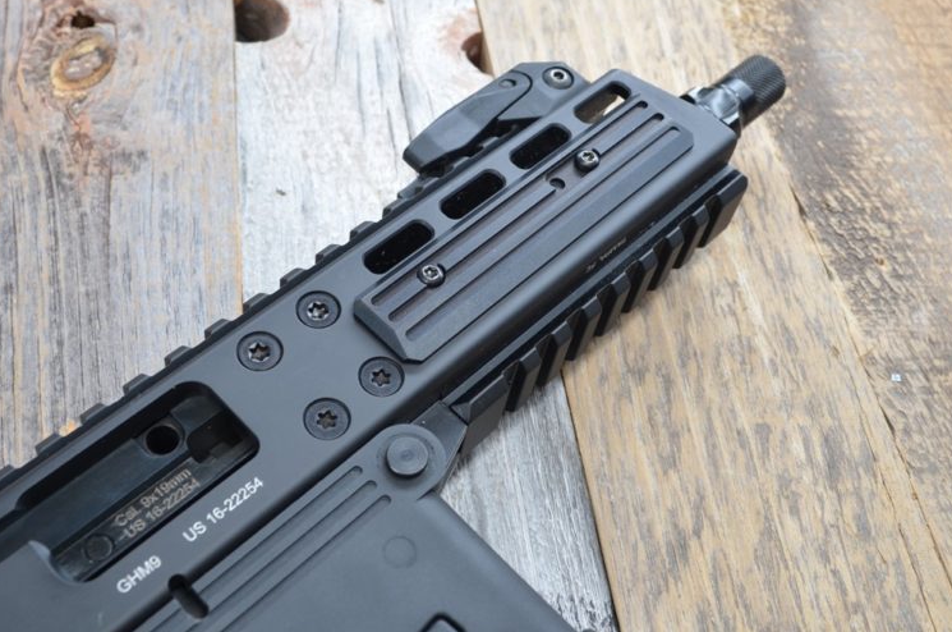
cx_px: 478
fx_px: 898
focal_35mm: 34
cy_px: 313
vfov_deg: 38.7
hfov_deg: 55.9
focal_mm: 22
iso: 200
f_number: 8
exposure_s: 1/25
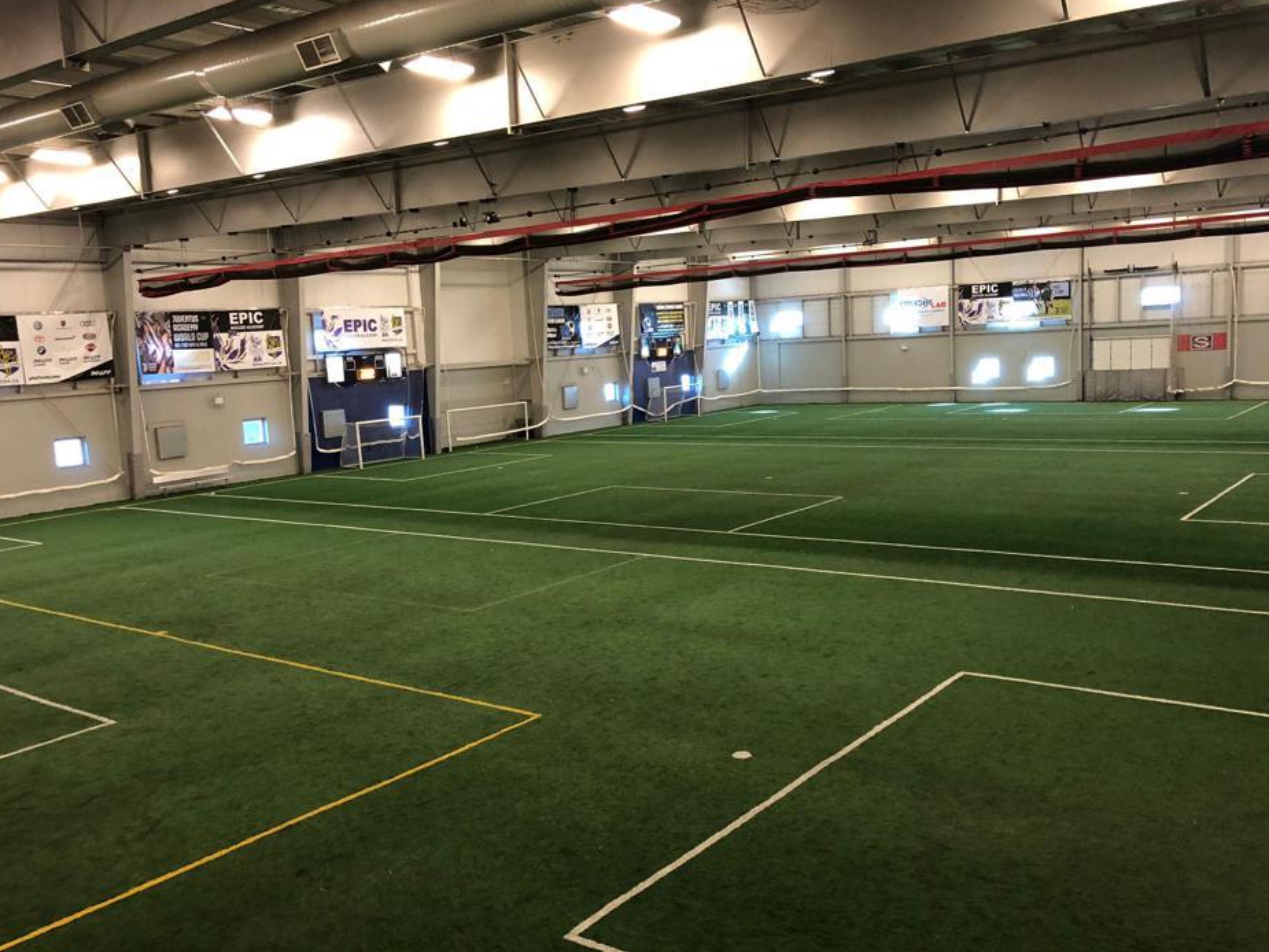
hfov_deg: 58.3
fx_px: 1137
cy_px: 508
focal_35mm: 31
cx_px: 605
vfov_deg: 45.4
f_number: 1.8
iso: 80
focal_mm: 4
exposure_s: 1/15
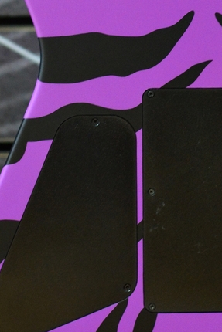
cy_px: 74
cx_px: 218
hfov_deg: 11.1
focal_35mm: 122
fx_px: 1129
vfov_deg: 16.7
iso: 1000
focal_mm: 35
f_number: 2.8
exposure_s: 1/100
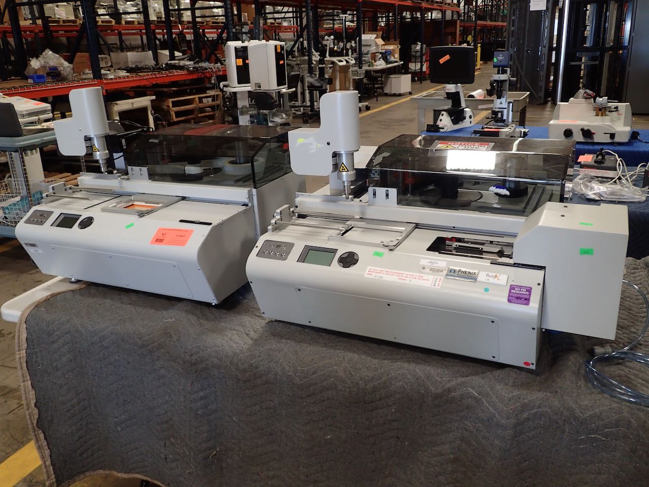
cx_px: 324
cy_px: 244
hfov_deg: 60.0
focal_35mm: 30
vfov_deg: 46.8
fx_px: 562
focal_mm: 5.5
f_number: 2.3
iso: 320
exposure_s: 1/30
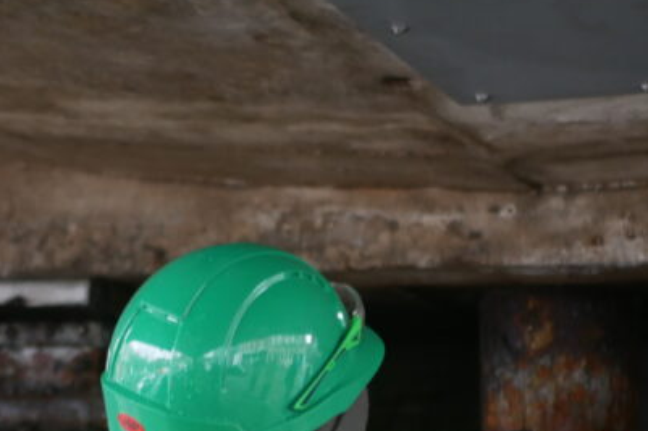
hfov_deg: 15.4
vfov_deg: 10.2
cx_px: 372
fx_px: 2393
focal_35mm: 133
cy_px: 417
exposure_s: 1/60
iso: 400
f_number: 1.7
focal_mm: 25
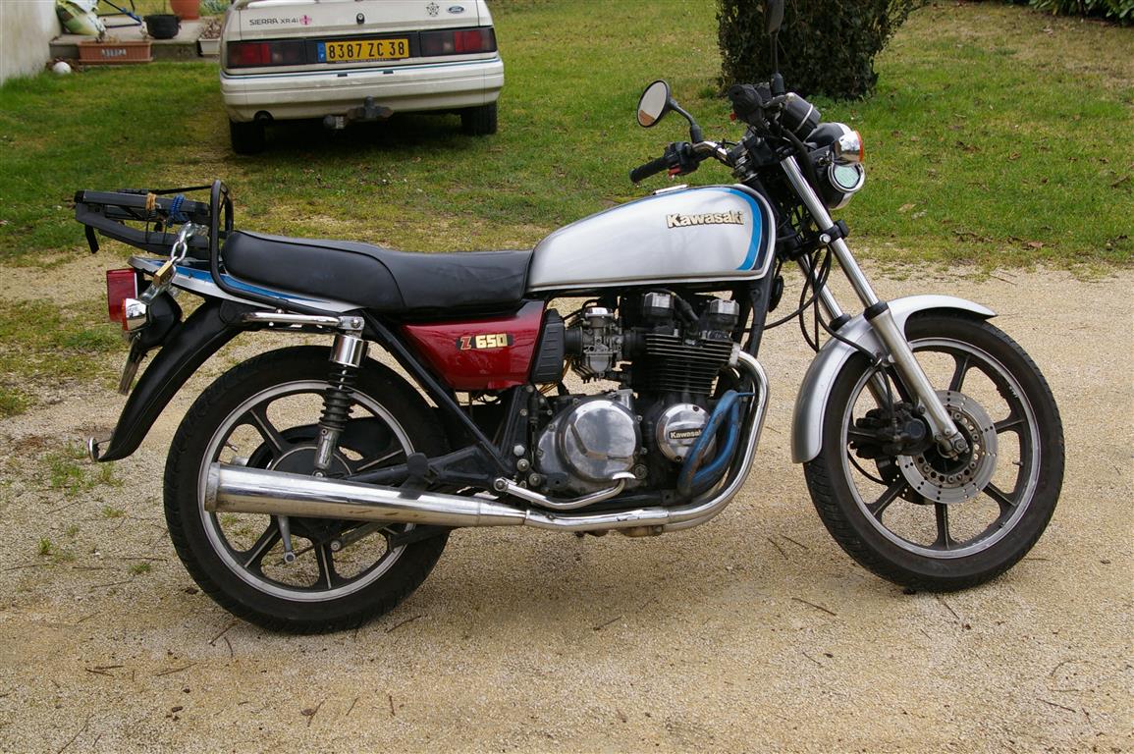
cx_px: 567
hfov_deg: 40.0
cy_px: 377
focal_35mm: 50
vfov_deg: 27.2
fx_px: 1558
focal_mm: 33
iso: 400
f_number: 8
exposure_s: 1/250
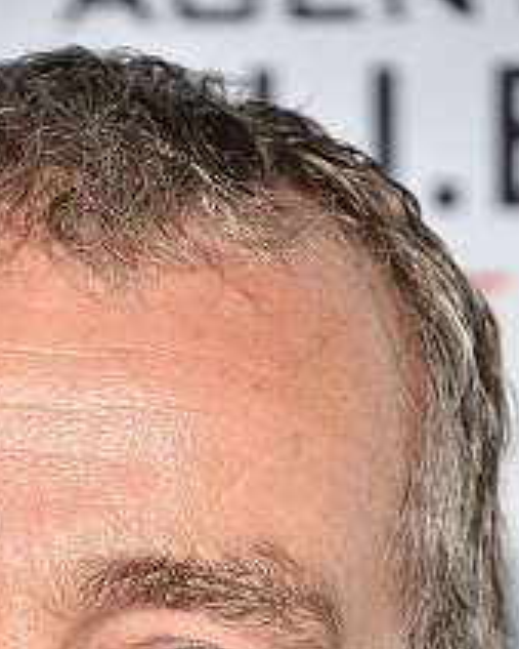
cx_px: 46
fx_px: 11665
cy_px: 883
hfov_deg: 2.5
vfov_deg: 3.2
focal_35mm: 608
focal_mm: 230
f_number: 7.1
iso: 500
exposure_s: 1/160
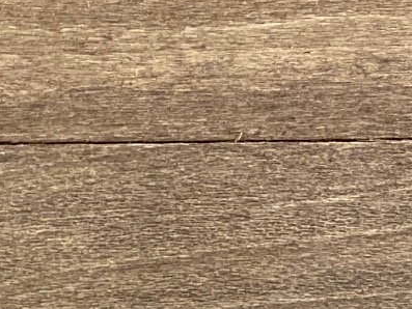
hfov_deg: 7.4
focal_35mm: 264
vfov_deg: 5.5
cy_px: 723
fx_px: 3143
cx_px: -218
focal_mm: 6
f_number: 2
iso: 160
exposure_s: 1/40
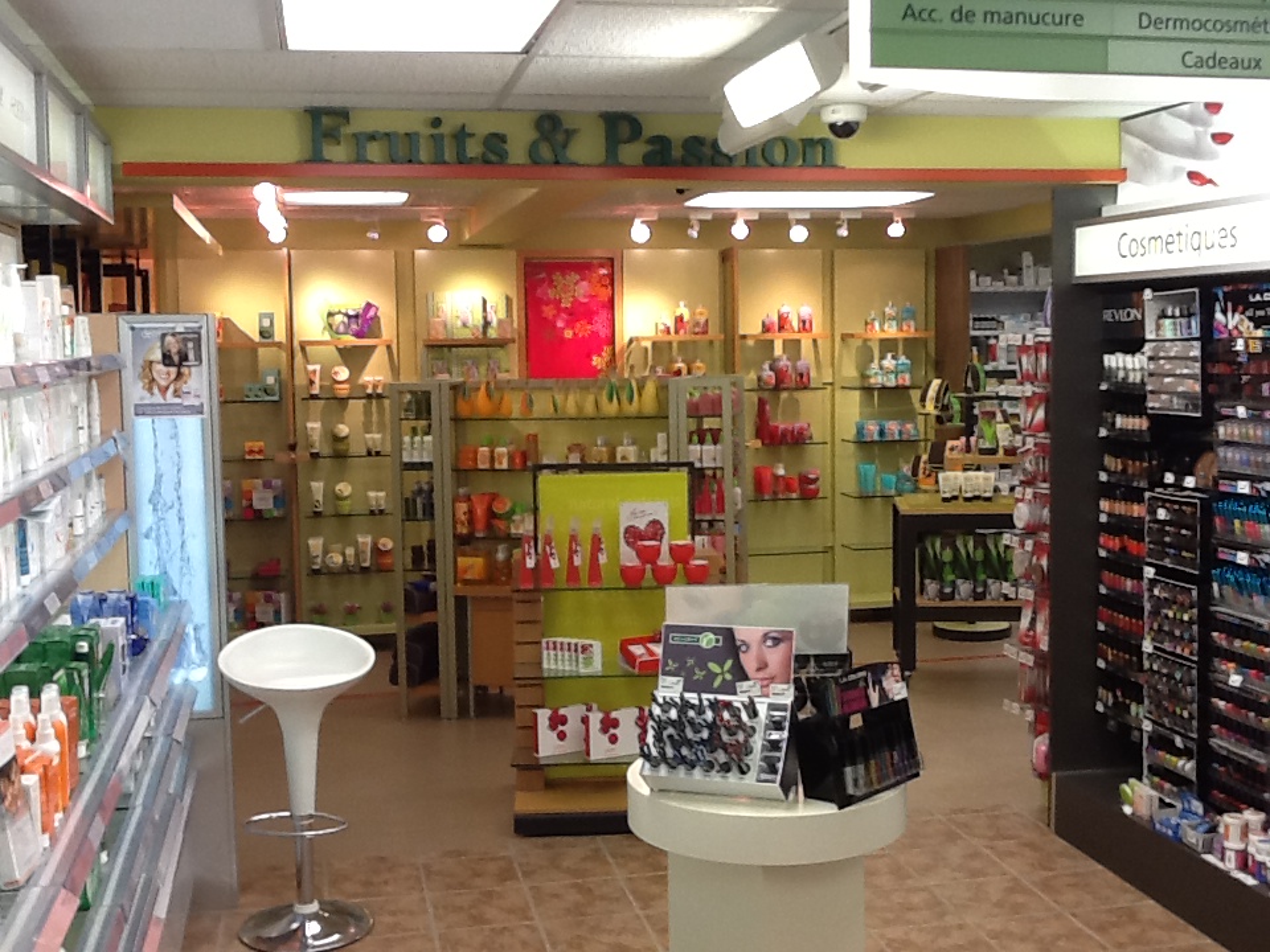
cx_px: 635
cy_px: 476
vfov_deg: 44.2
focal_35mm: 32
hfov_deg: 56.8
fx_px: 1174
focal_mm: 2.03
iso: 80
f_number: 2.4
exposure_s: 1/40
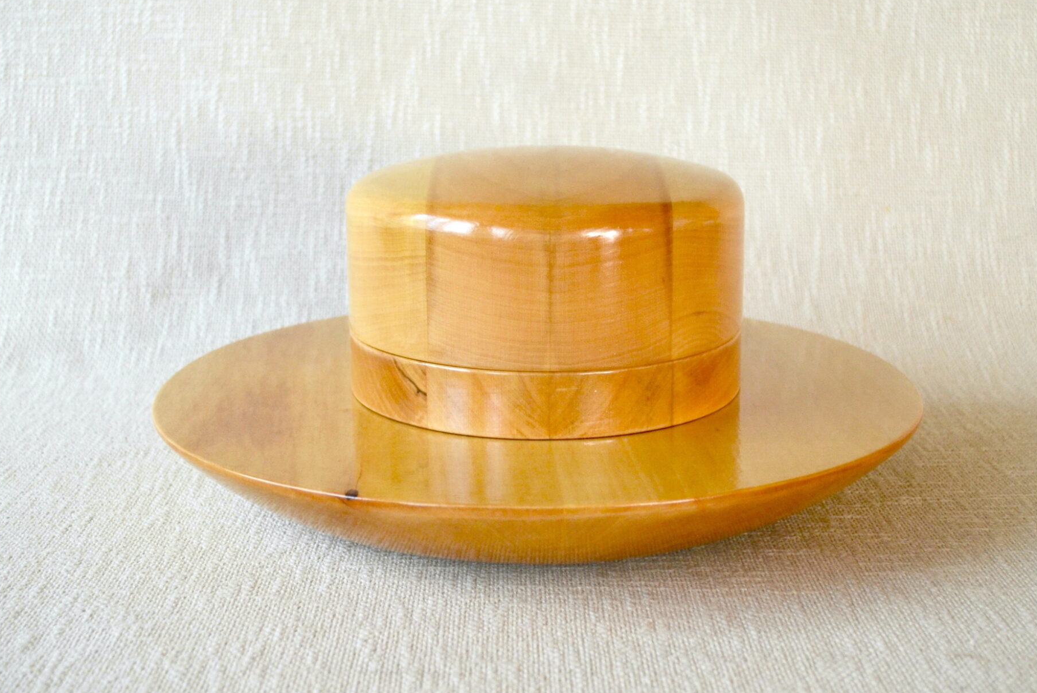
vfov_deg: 30.5
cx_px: 540
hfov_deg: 44.5
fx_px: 1268
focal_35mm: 44
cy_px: 330
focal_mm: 26
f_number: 4.2
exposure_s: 1/80
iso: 200
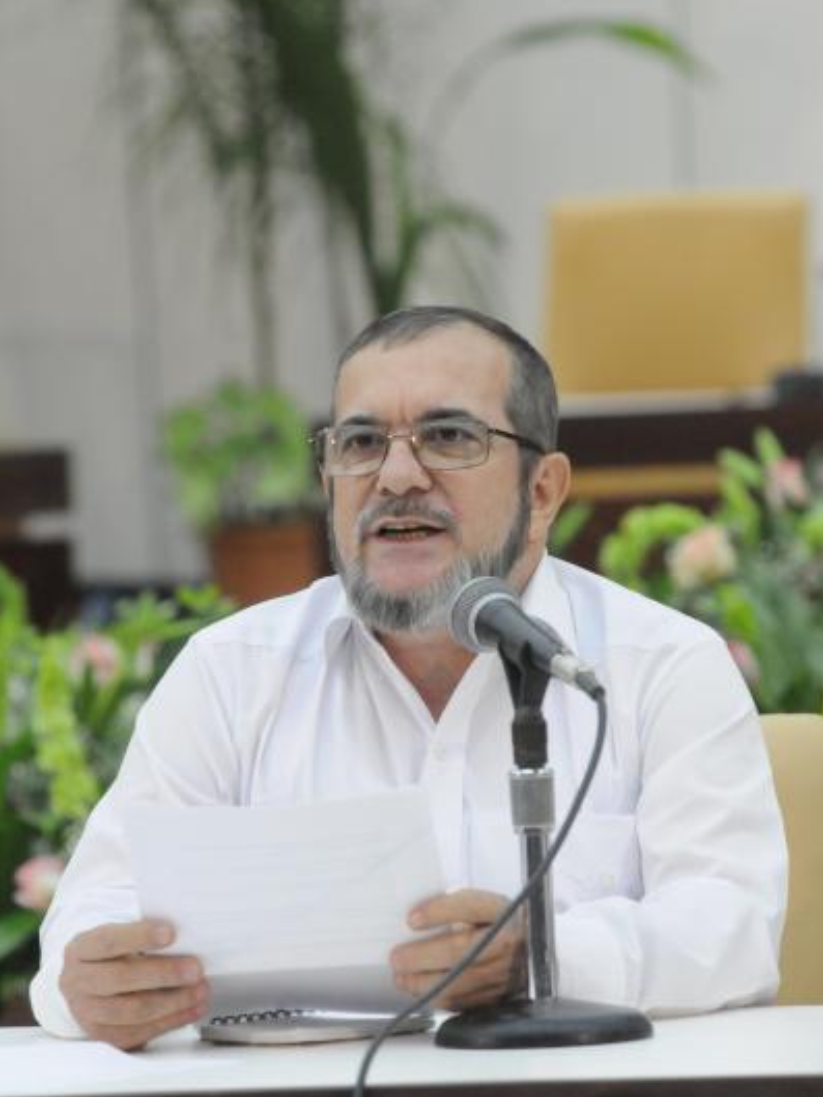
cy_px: 502
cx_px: 412
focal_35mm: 303
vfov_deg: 6.5
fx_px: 9587
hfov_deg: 4.9
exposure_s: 1/200
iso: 3200
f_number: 7.1
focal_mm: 185
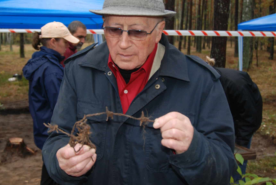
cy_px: 77
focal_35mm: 43
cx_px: 131
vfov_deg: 31.2
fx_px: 330
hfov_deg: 45.4
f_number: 4
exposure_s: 1/60
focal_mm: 24
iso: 400
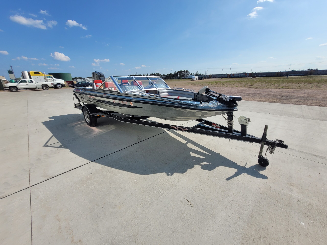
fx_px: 123
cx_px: 164
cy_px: 122
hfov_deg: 106.2
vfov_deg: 89.9
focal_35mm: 13
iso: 40
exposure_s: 1/2463
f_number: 2.2
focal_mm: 1.74
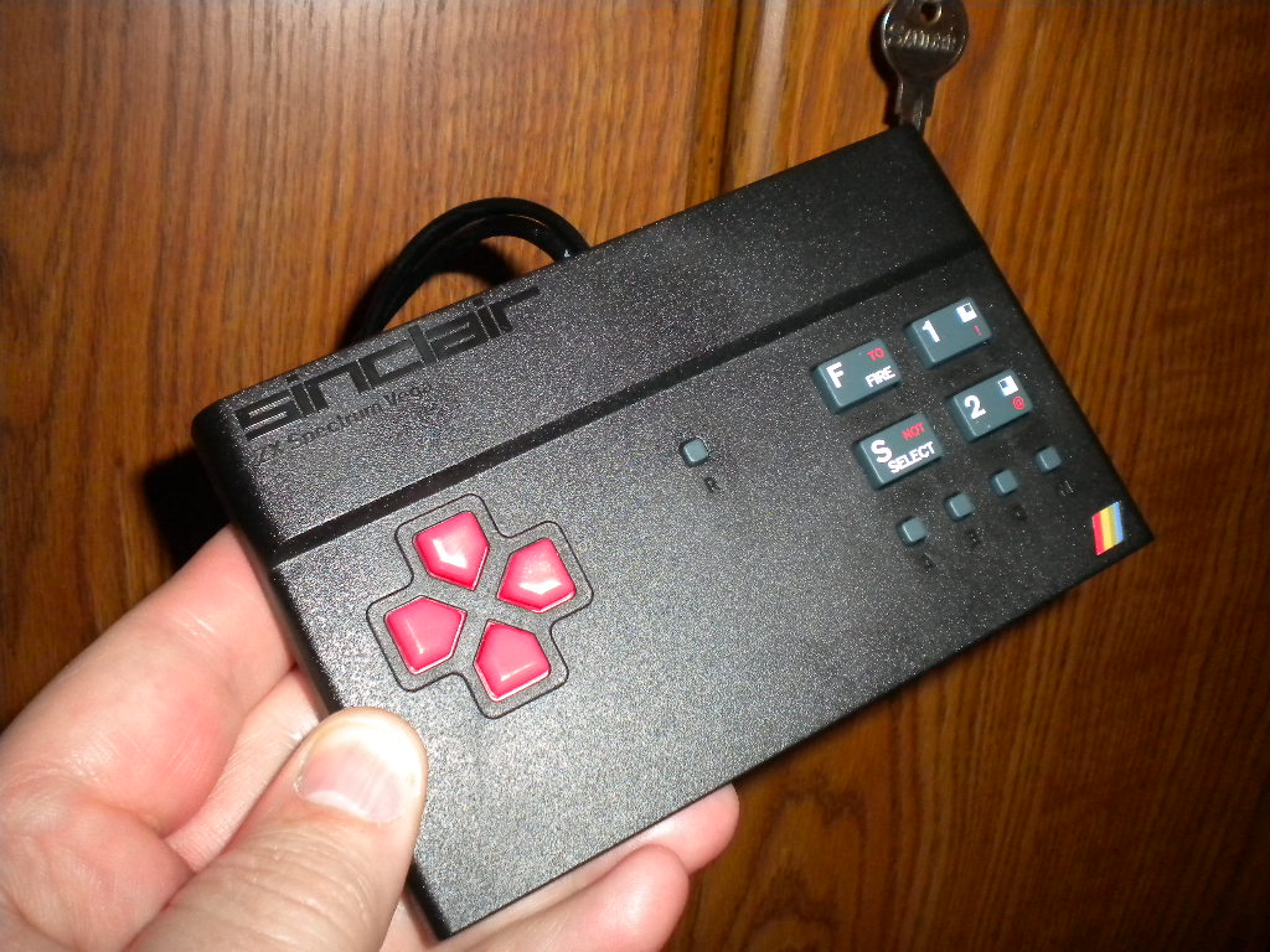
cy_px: 476
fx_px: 1284
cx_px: 635
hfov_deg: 52.6
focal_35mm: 35
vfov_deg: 40.7
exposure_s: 1/30
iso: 400
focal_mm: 6.3
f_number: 4.6
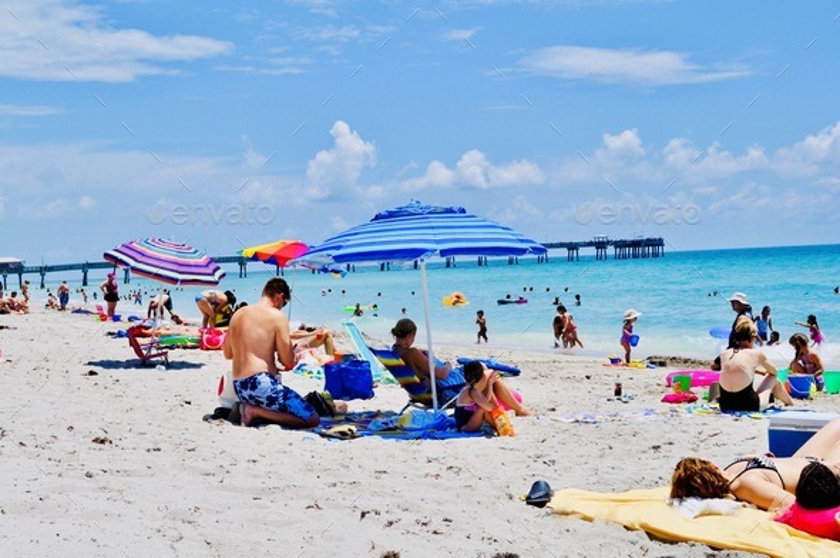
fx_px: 1049
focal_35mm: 45
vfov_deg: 29.8
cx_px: 420
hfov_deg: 43.6
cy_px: 279
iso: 200
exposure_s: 1/500
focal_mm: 30
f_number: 11
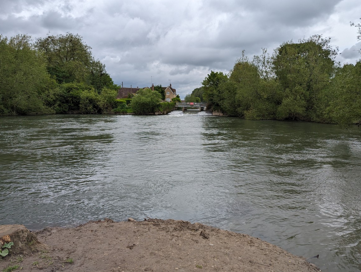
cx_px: 186
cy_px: 139
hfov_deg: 69.3
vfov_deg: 55.0
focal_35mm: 25
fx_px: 261
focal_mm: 6.81
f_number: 1.85
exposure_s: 1/2513
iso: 46
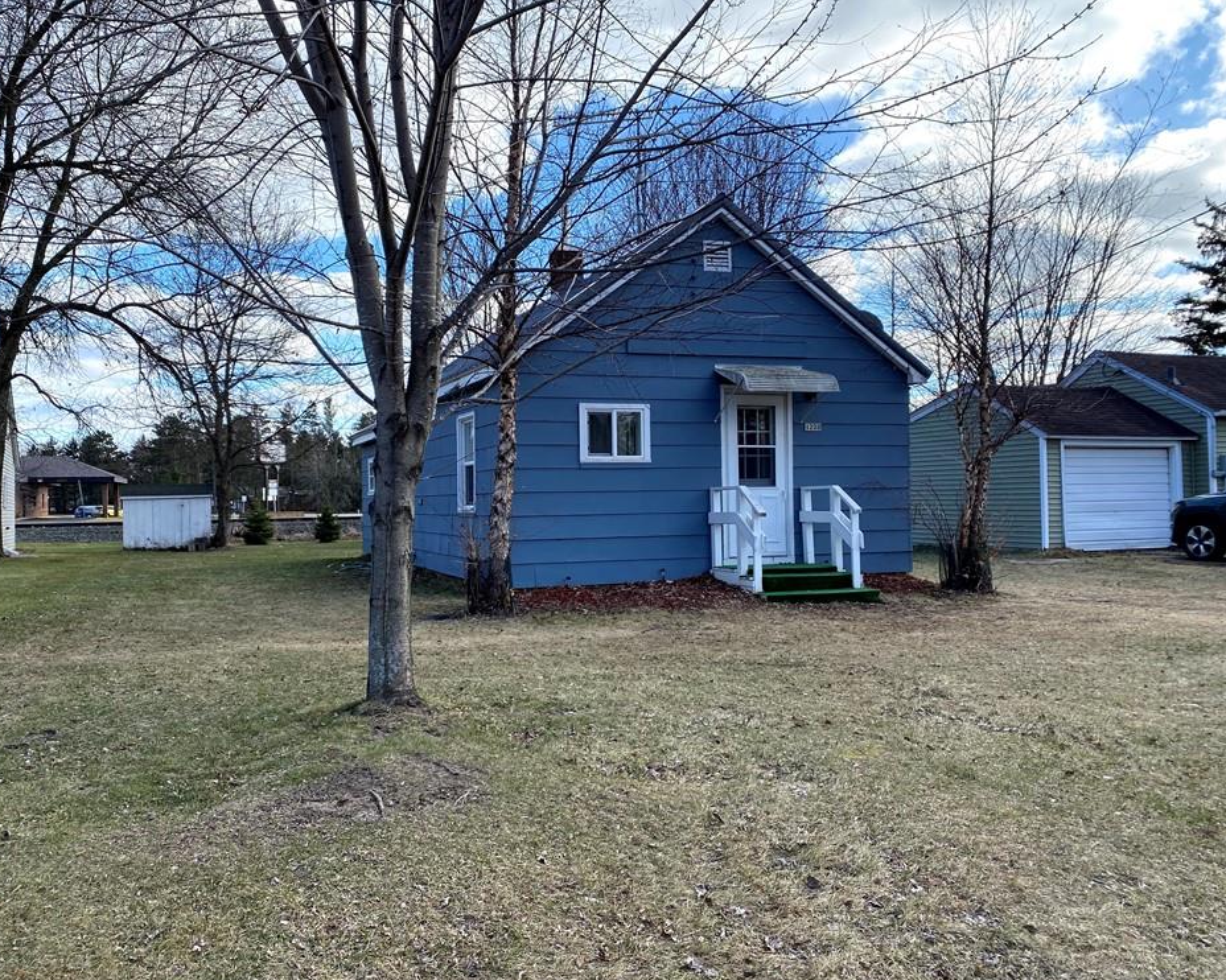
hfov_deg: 62.1
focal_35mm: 28
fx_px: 1016
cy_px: 483
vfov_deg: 51.5
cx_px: 554
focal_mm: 4.25
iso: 32
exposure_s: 1/1346
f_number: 1.8
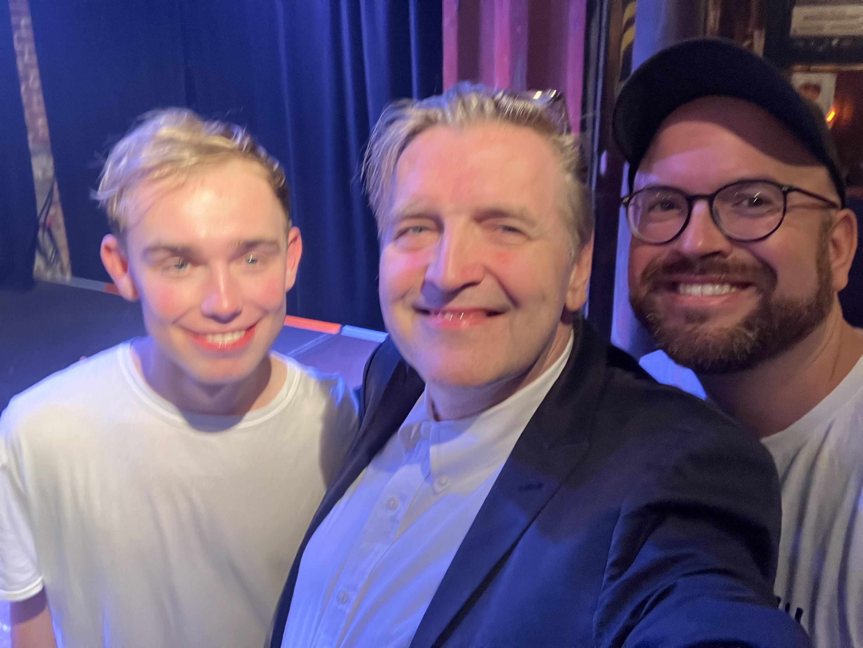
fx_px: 798
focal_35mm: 32
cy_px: 324
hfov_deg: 56.8
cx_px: 432
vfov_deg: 44.2
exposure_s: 1/50
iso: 200
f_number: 2.2
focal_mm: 2.87
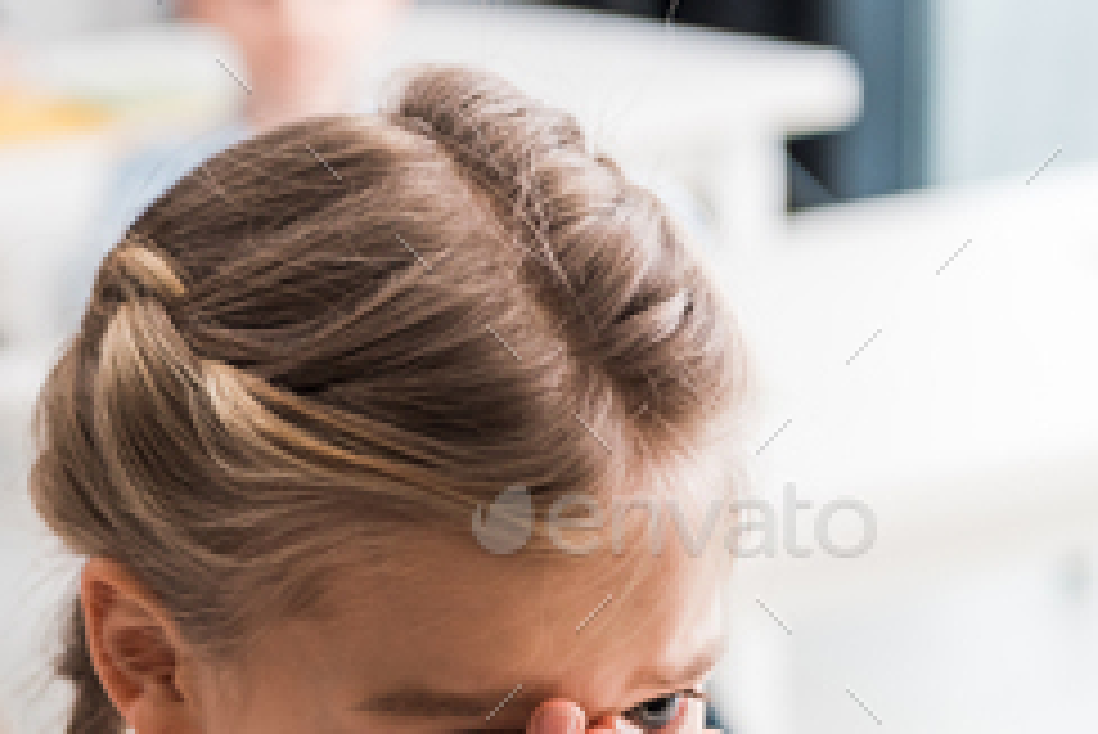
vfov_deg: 9.7
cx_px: -14
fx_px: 4272
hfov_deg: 14.4
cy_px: 734
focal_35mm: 140
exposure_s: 1/160
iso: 200
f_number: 3.5
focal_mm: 58
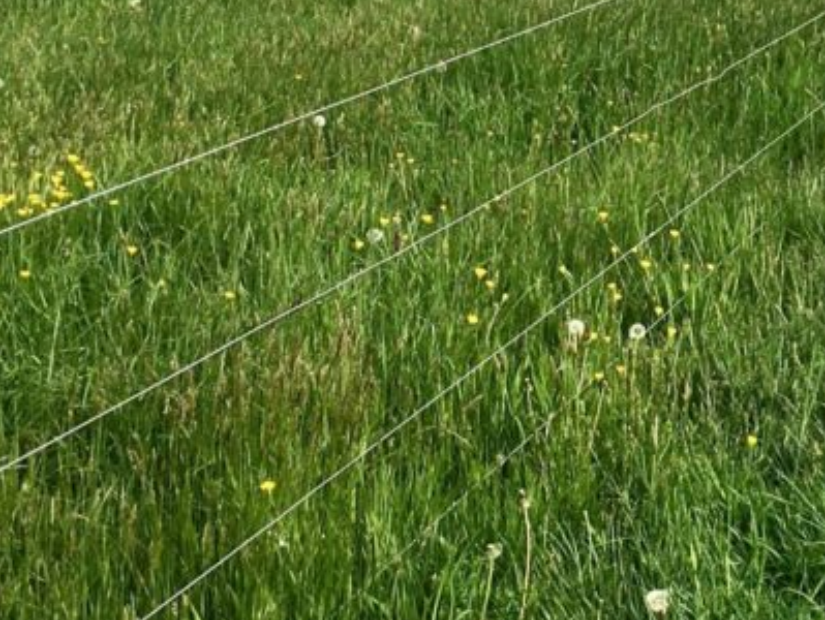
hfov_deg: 21.1
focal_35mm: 89
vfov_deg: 16.5
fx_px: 2123
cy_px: 149
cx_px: 866
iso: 25
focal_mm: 4.15
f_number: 2.2
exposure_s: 1/1040
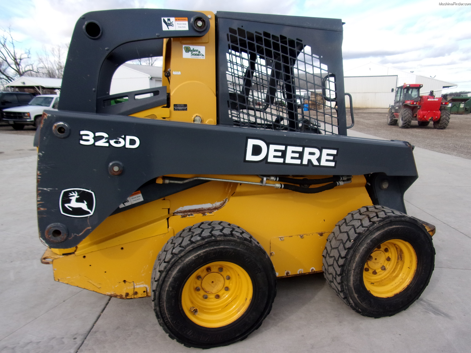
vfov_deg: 56.8
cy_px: 176
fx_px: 327
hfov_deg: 71.6
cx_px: 236
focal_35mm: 24
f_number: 3.3
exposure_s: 1/480
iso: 80
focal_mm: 4.3
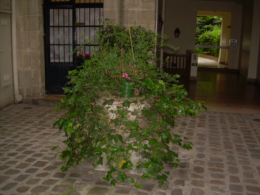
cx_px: 130
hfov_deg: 49.0
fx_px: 285
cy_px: 98
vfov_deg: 37.7
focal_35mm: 38
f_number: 2.8
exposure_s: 1/60
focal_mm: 6.3
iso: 154
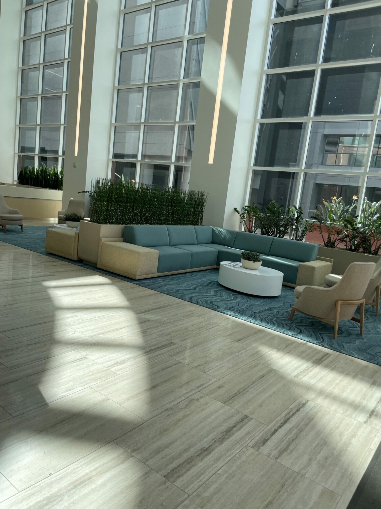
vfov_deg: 67.3
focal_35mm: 26
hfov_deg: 53.1
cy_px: 254
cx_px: 190
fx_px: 382
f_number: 1.6
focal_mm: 4.2
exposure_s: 1/1006
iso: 32
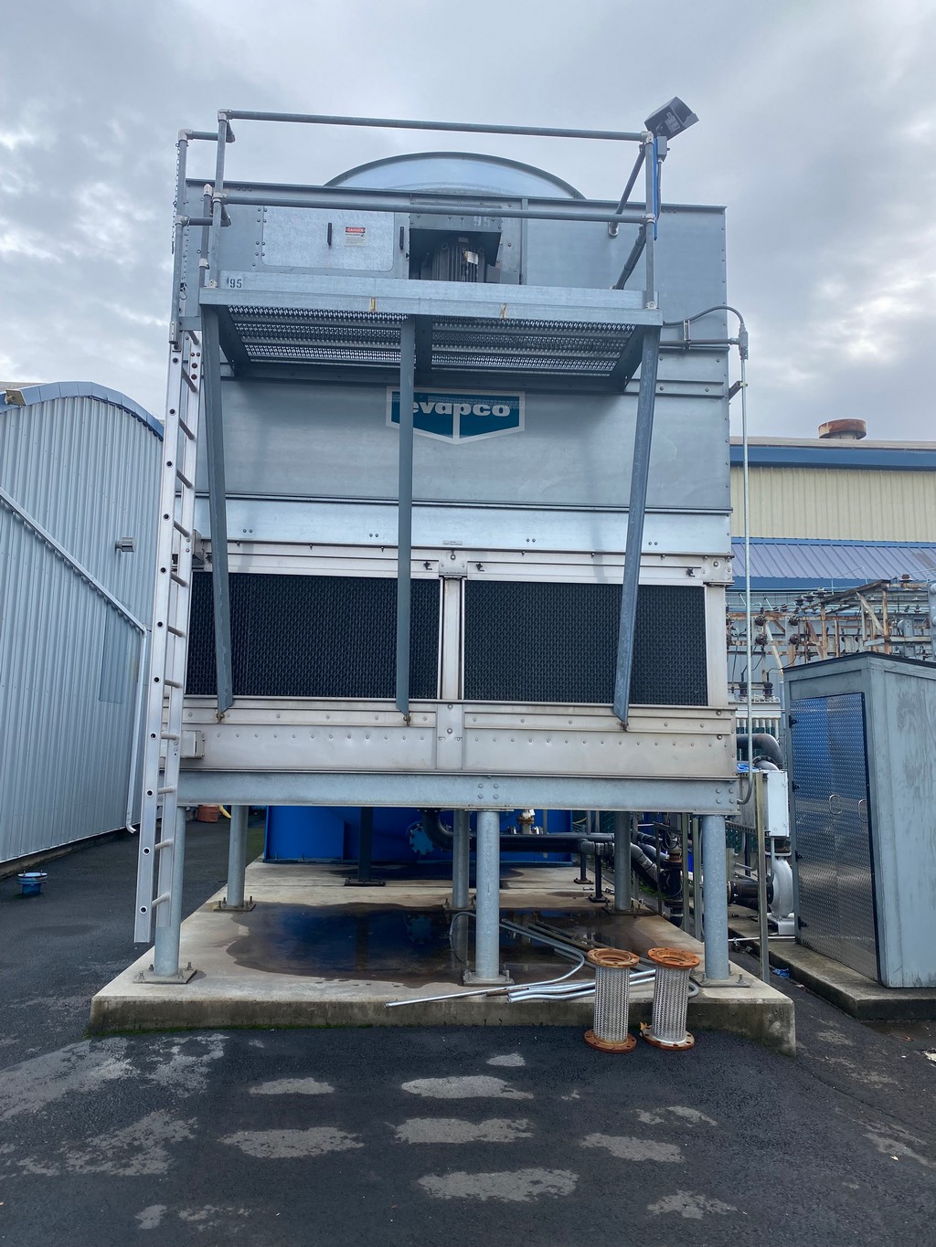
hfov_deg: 53.1
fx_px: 937
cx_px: 468
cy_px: 624
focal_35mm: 26
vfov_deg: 67.3
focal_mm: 4.25
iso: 32
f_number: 1.8
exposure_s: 1/1330
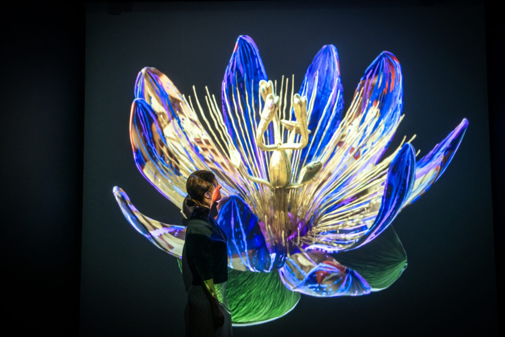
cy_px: 168
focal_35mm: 35
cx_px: 252
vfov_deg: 37.9
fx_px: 491
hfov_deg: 54.4
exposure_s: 1/15
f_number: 4.8
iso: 1600
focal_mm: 35
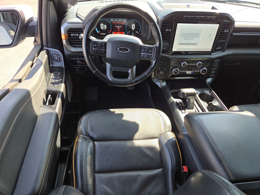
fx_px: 173
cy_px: 98
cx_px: 130
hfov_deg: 73.9
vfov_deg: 58.9
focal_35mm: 23
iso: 40
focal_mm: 5.4
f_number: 1.8
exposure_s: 1/180
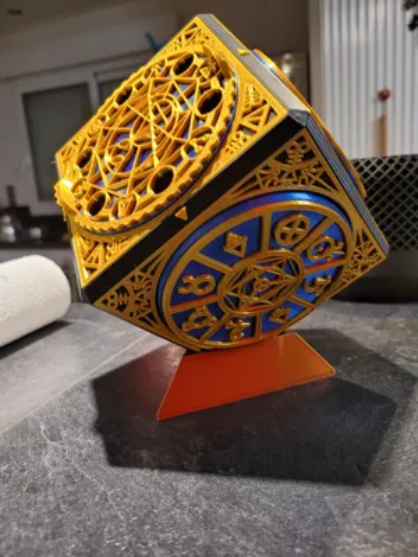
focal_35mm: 26
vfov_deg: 67.3
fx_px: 419
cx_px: 209
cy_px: 278
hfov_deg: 53.1
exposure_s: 1/100
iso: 320
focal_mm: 5.4
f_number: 1.8
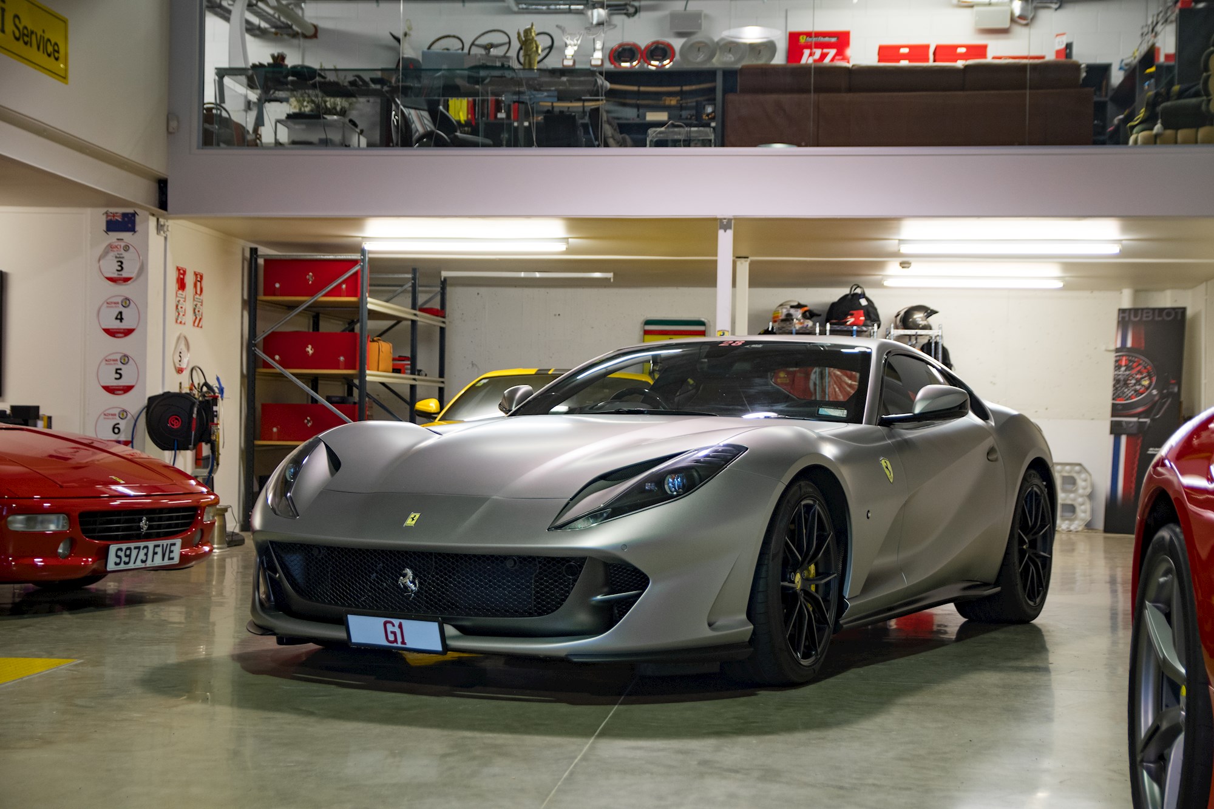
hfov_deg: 36.9
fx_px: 1821
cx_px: 607
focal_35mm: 54
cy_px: 404
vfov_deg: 25.1
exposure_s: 1/60
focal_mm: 36
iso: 500
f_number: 2.8
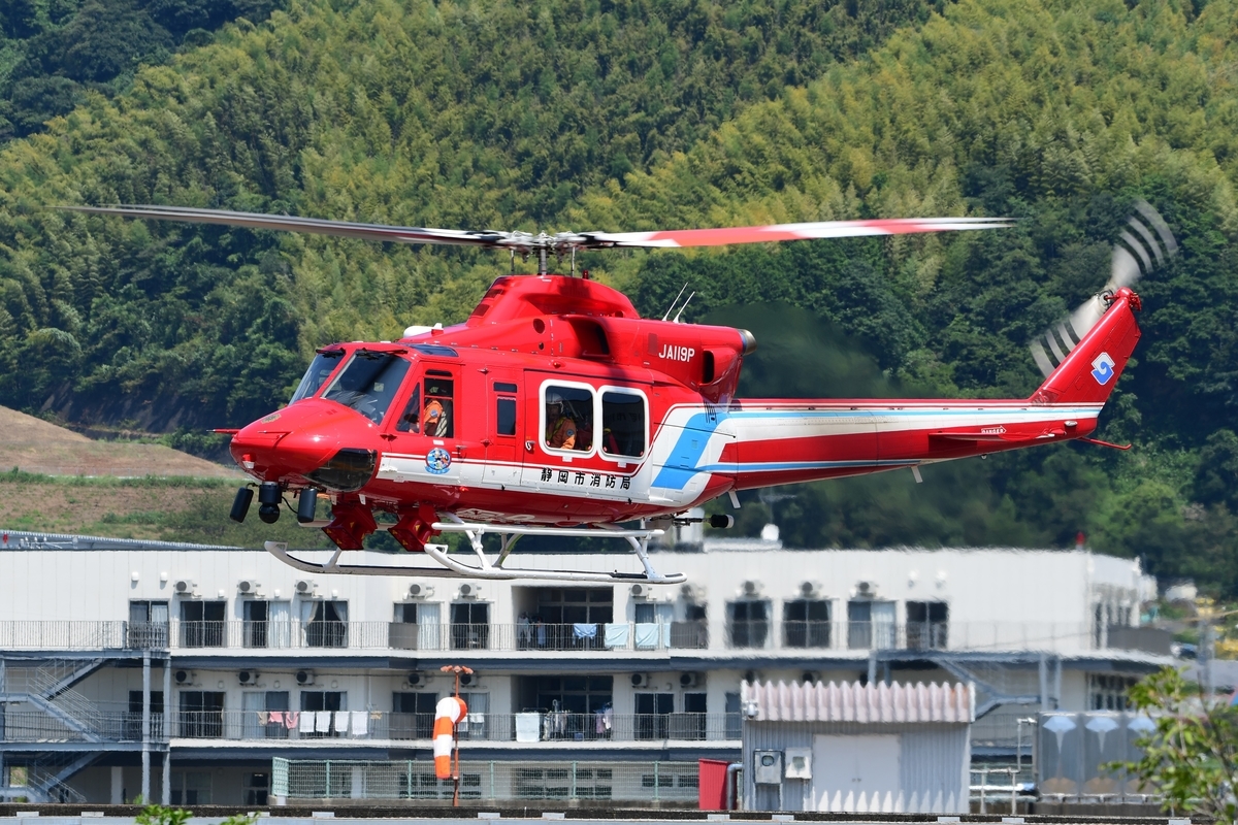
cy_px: 412
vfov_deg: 4.6
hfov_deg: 6.9
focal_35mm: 300
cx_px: 619
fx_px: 10316
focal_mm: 200
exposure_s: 1/250
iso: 100
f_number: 8
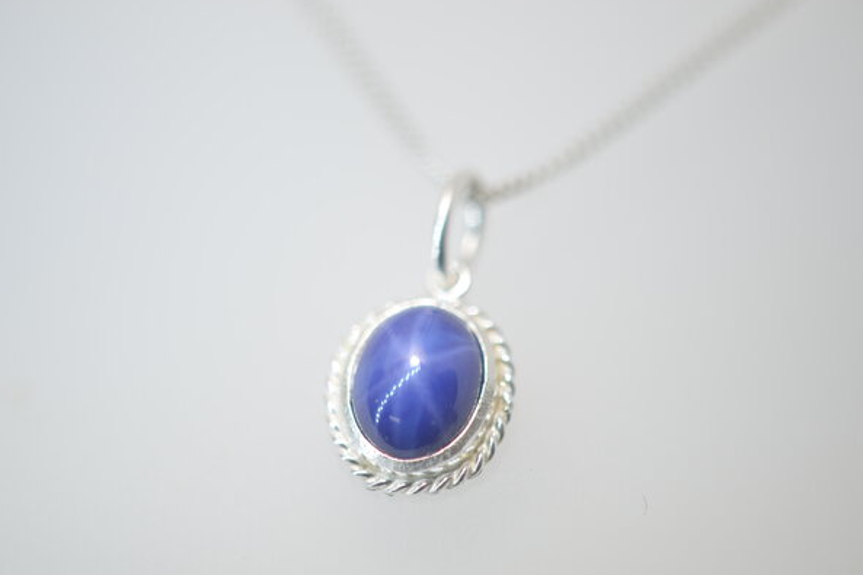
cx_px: 432
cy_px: 289
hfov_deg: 14.9
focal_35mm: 138
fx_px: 3296
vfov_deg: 10.0
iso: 100
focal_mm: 85
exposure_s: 1/125
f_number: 4
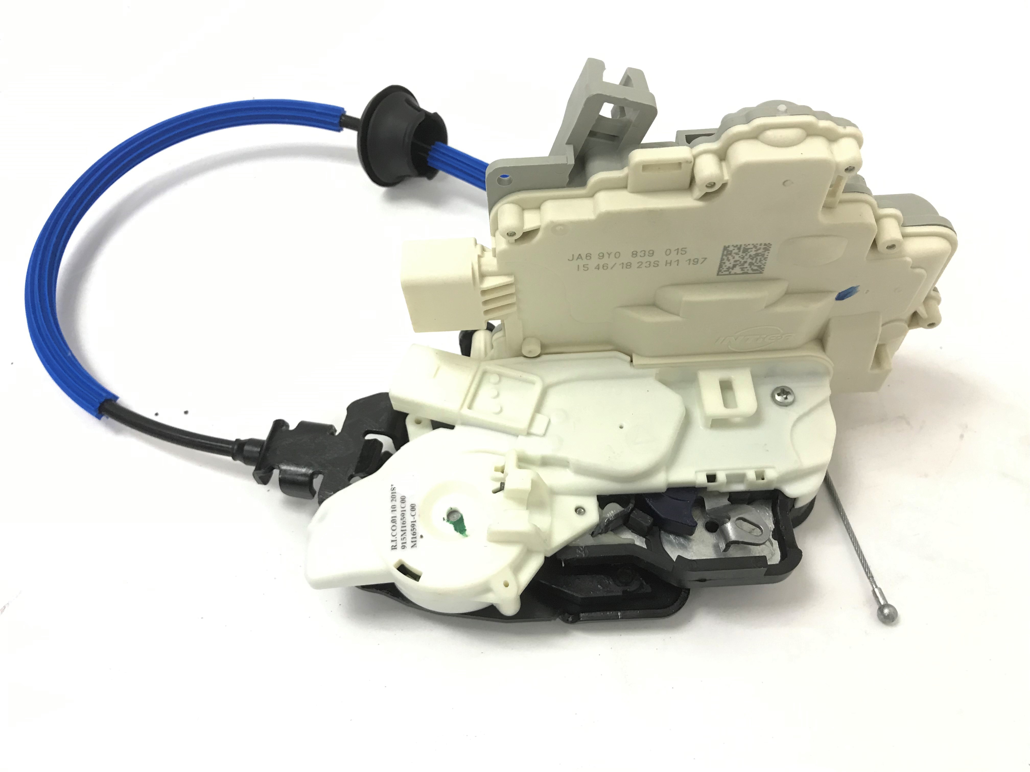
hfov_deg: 63.4
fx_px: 833
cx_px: 515
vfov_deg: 49.7
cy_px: 386
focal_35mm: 28
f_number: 1.8
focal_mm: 3.99
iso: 40
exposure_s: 1/33
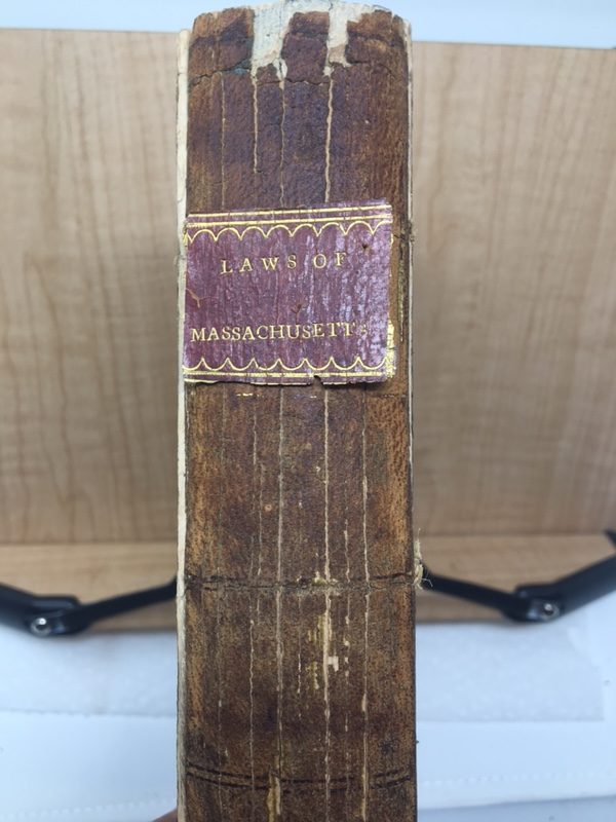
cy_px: 411
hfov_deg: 48.2
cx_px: 308
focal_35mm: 29
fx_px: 688
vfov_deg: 61.7
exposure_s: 1/60
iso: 25
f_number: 2.2
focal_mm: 4.15
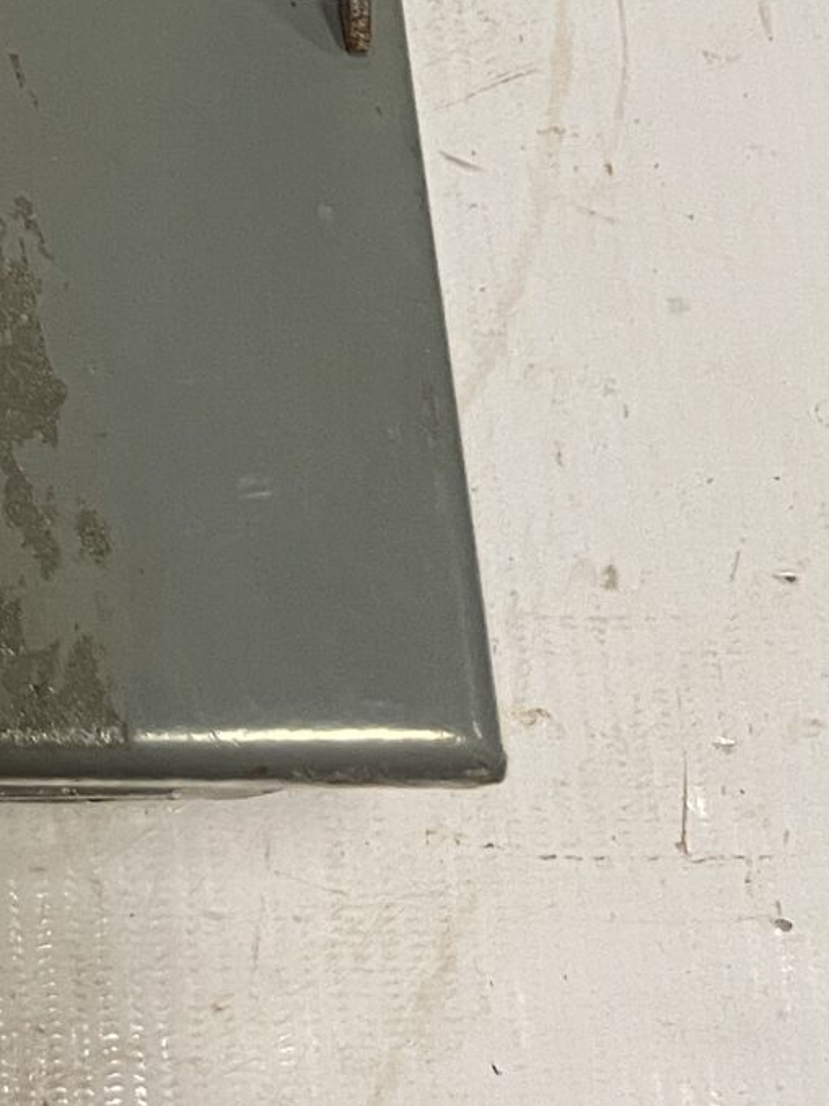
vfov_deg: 16.4
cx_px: -495
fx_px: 3130
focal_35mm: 98
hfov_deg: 13.9
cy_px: -945
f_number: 1.6
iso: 125
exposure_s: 1/60
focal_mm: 4.2
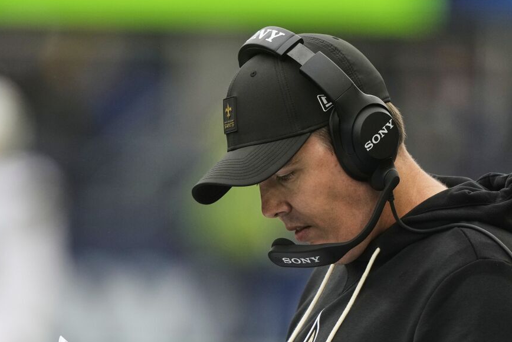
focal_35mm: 812
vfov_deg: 1.7
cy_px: 273
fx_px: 11550
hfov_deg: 2.5
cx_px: 239
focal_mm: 400
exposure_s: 1/2500
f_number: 2.8
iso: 800
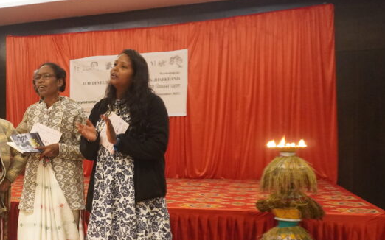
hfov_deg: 38.5
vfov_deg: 26.7
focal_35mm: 48
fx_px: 504
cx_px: 28
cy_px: 154
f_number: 3.5
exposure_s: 1/60
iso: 2500
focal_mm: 16
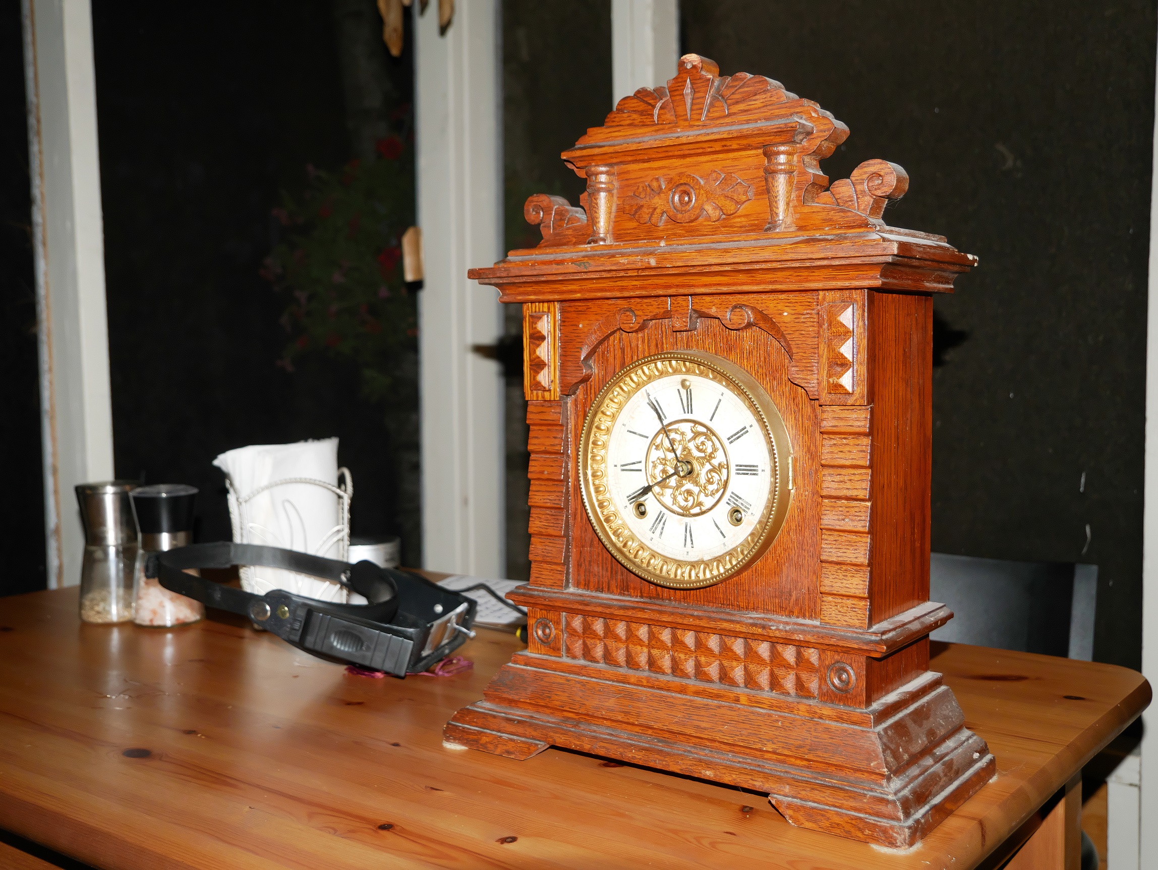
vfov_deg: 39.7
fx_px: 1205
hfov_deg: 51.3
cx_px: 579
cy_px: 435
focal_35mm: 36
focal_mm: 18
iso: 800
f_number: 3.9
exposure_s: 1/125
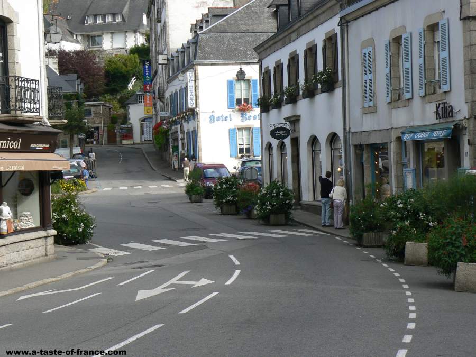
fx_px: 1086
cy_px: 178
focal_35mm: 79
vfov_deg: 18.7
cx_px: 238
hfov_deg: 24.7
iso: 80
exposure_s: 1/320
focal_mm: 13.1
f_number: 5.6
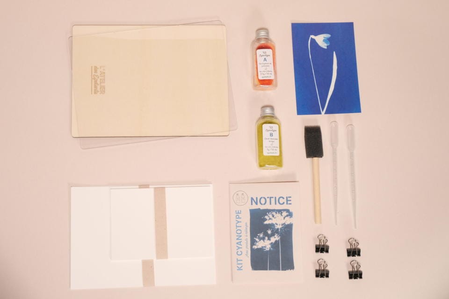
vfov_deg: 25.1
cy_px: 150
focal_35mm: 54
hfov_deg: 36.9
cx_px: 224
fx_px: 673
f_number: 8
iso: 800
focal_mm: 35.8
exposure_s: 1/30
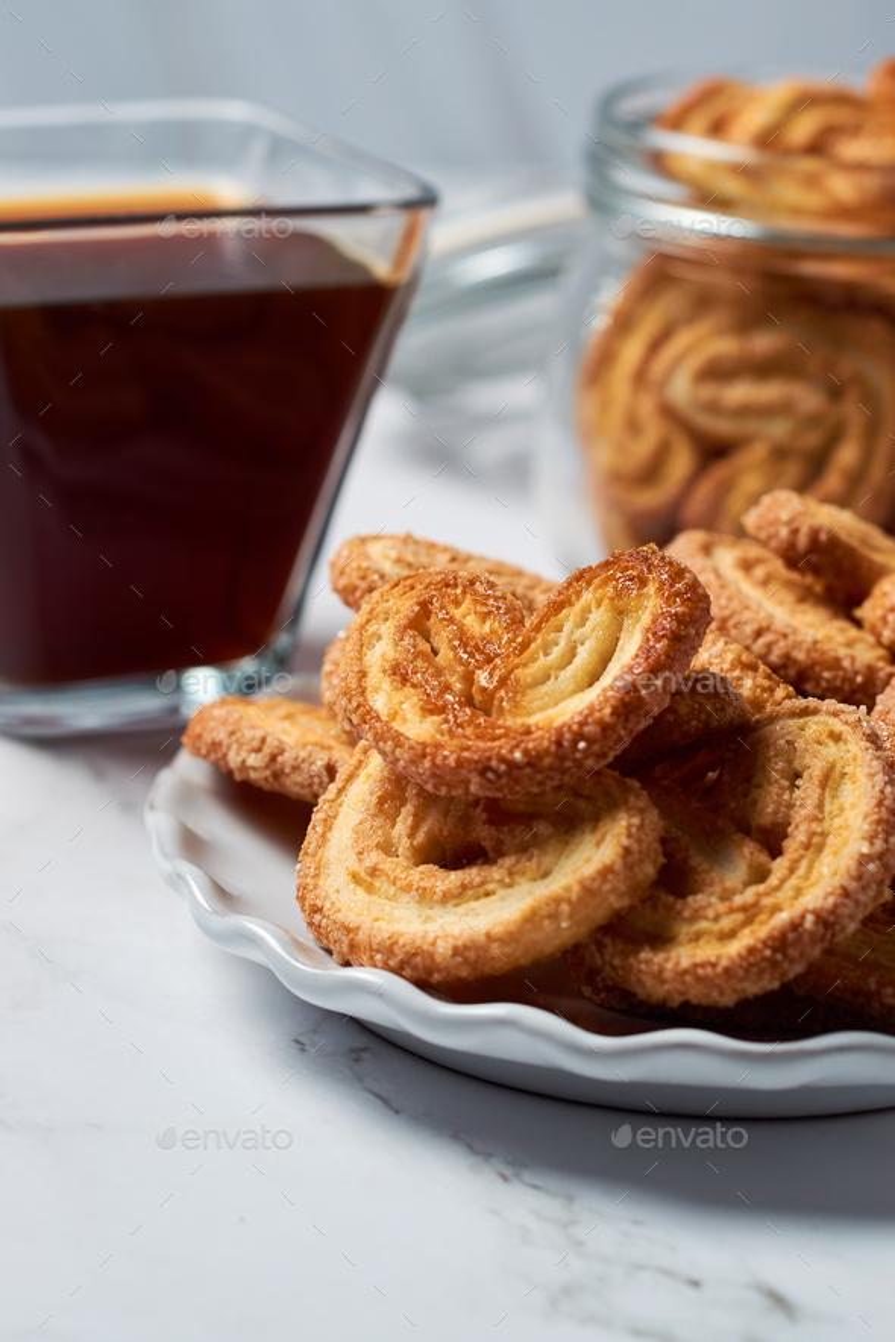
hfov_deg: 18.2
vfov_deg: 27.0
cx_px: 448
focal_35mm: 75
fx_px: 2797
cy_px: 671
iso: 100
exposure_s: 1/160
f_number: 5.6
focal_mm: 50
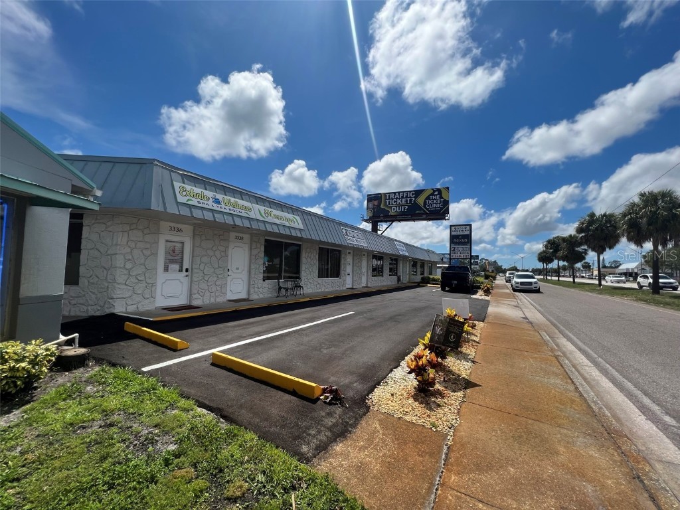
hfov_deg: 106.2
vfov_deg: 89.9
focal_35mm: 13
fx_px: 255
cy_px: 255
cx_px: 340
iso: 32
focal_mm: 1.57
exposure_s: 1/2597
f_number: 1.8
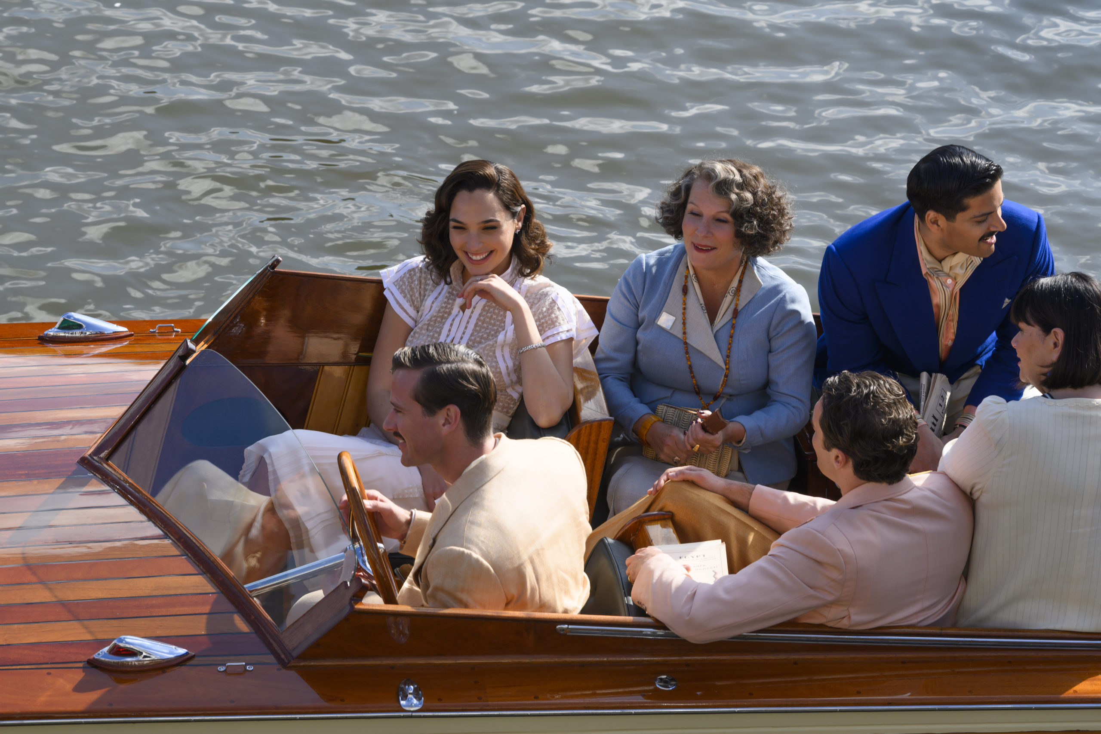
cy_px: 367
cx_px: 550
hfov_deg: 13.2
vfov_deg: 8.9
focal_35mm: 155
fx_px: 4740
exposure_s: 1/200
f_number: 8
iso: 64
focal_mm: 155
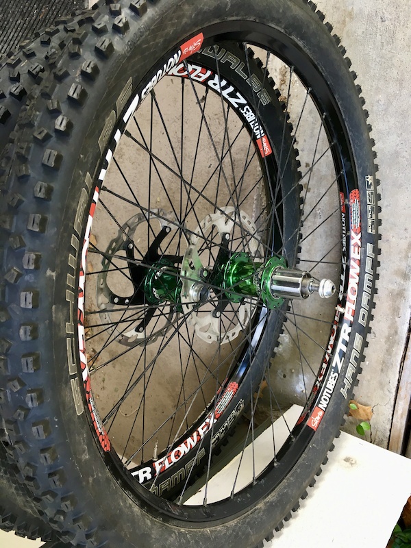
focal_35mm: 29
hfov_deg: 48.2
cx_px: 206
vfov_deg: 61.7
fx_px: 459
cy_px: 274
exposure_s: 1/40
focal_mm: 4.15
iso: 32
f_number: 2.2
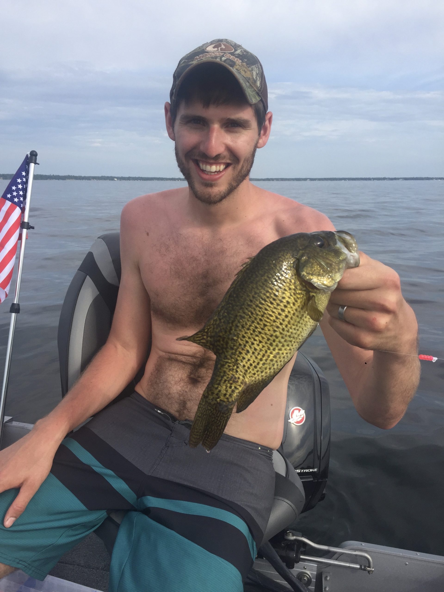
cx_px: 222
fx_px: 496
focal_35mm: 29
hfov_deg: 48.2
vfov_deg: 61.7
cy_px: 296
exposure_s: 1/1276
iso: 32
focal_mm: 4.15
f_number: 2.2
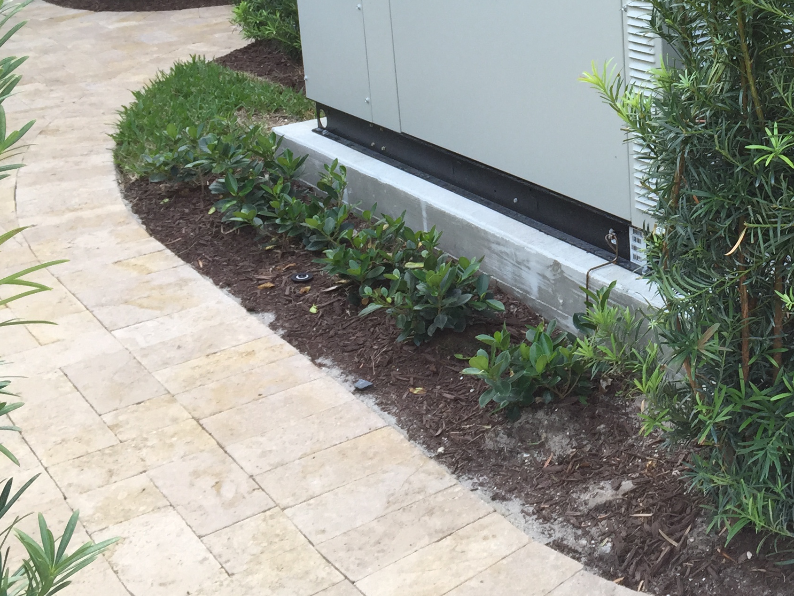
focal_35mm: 56
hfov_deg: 32.8
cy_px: 47
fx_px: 1285
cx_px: 701
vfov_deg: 25.2
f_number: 2.2
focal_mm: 4.15
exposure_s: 1/221
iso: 32
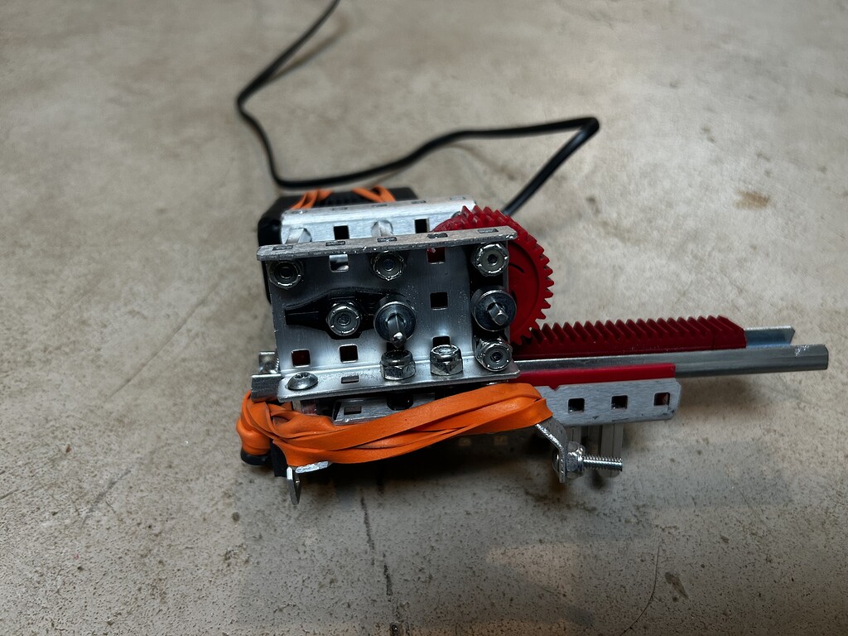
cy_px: 318
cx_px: 424
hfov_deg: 67.3
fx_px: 637
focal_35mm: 26
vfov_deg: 53.1
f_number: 1.5
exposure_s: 1/60
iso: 100
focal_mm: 5.7
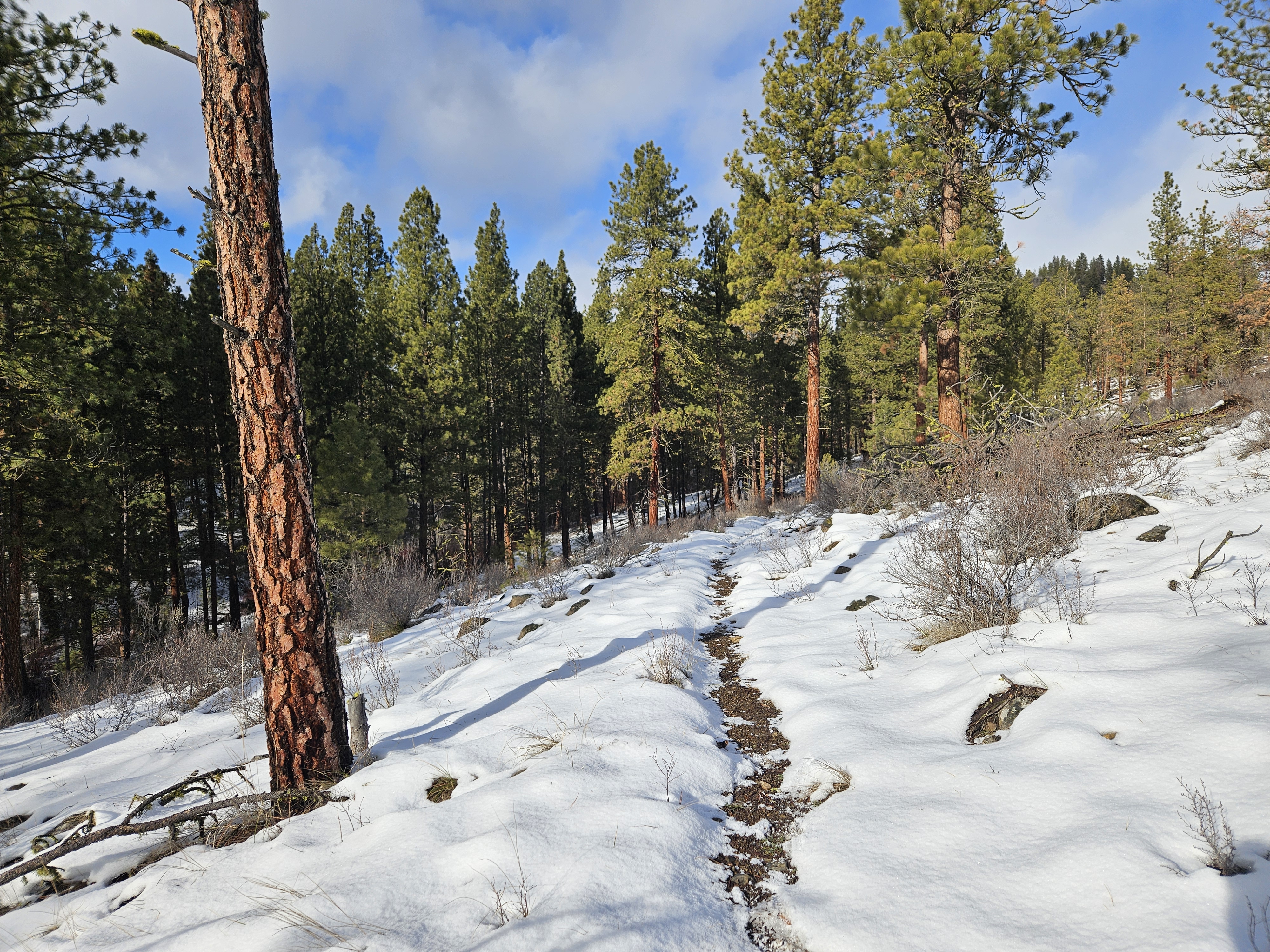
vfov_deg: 58.9
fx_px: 844
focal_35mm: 23
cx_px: 635
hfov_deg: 73.9
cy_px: 476
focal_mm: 5.4
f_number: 1.8
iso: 25
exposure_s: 1/2650
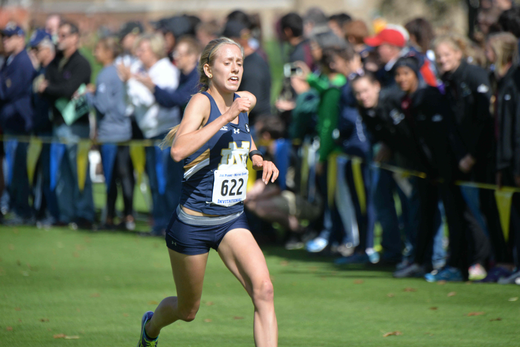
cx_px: 260
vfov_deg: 3.4
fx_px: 5779
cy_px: 174
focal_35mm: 400
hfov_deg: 5.2
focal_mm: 400
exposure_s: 1/2500
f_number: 5.6
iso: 800
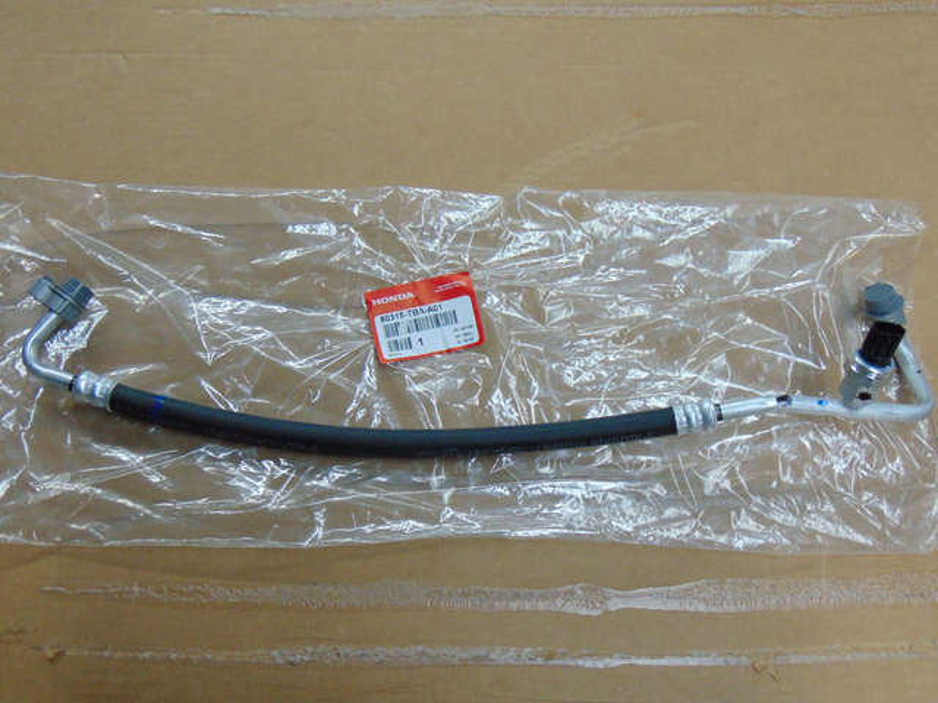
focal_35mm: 33
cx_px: 469
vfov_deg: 42.9
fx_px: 894
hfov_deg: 55.4
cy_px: 352
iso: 250
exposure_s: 1/30
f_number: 3.2
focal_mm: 5.8
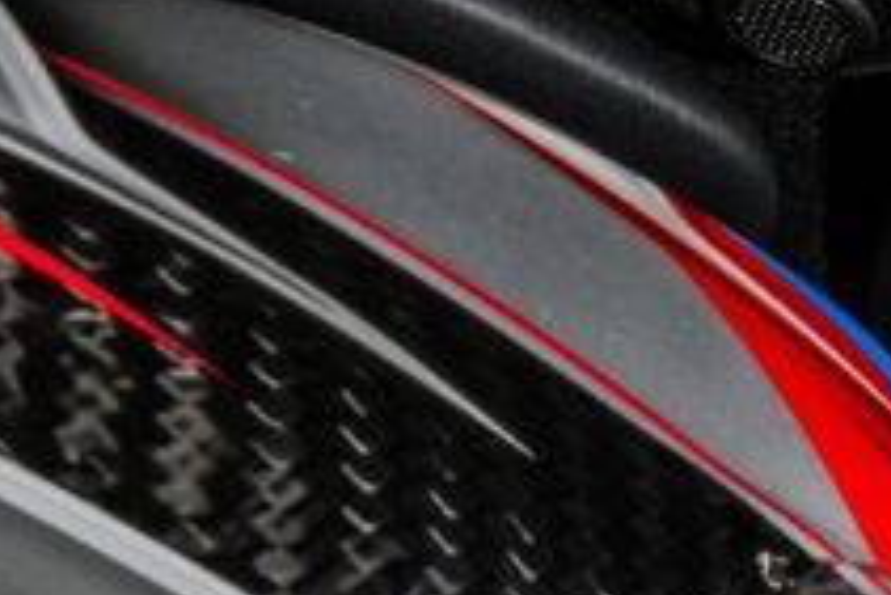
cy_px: 1633
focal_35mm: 94
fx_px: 2324
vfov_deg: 11.0
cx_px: 1841
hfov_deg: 16.2
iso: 100
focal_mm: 11
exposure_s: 1/200
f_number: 8
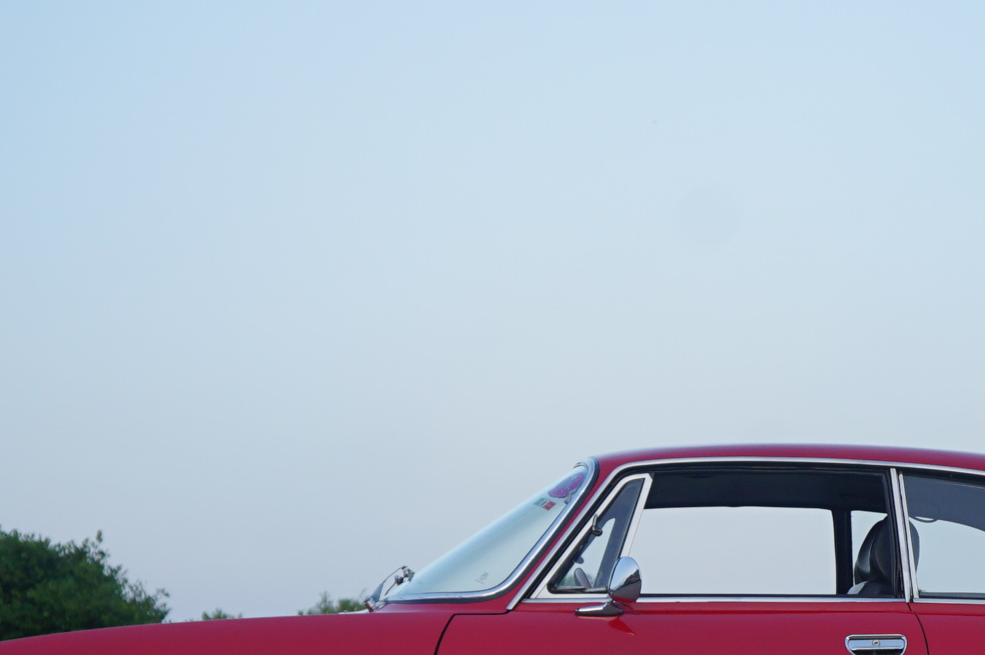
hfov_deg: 17.9
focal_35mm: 114
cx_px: 692
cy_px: 614
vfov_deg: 11.9
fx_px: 3117
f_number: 4.5
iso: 200
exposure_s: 1/60
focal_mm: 37
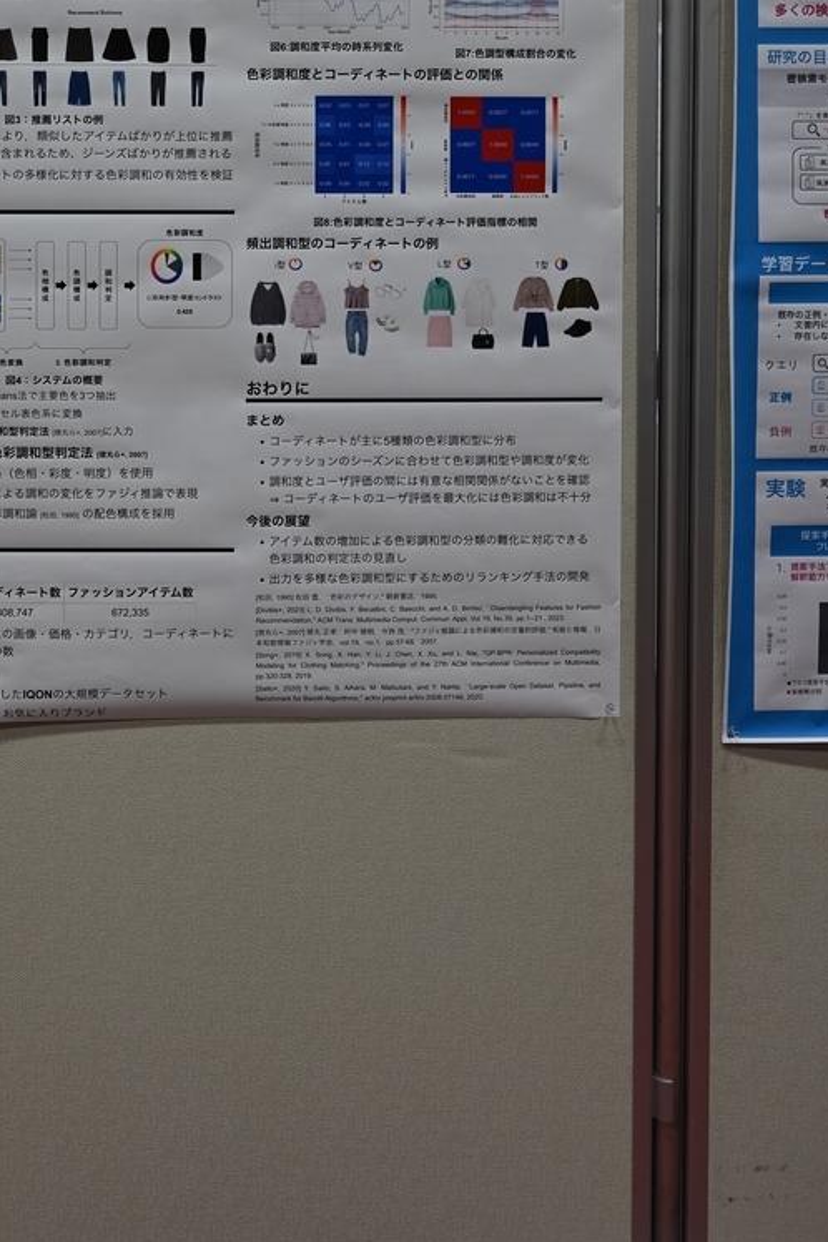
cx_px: 253
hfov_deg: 29.6
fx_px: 1552
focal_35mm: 45
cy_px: 251
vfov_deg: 41.7
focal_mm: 28
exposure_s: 1/30
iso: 400
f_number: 6.3
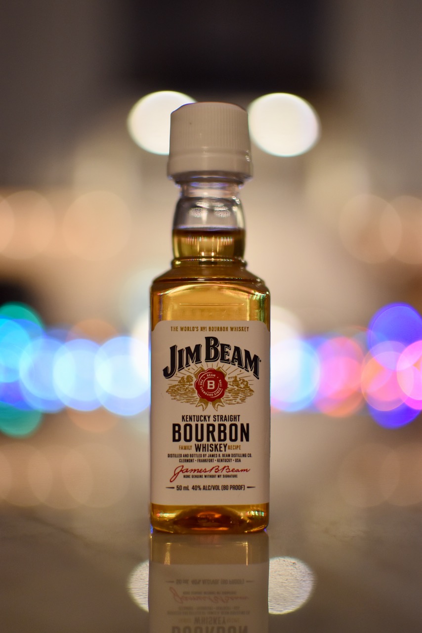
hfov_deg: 25.8
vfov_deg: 37.8
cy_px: 316
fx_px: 923
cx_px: 211
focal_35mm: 52
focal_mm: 35
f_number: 1.8
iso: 1000
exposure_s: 1/160
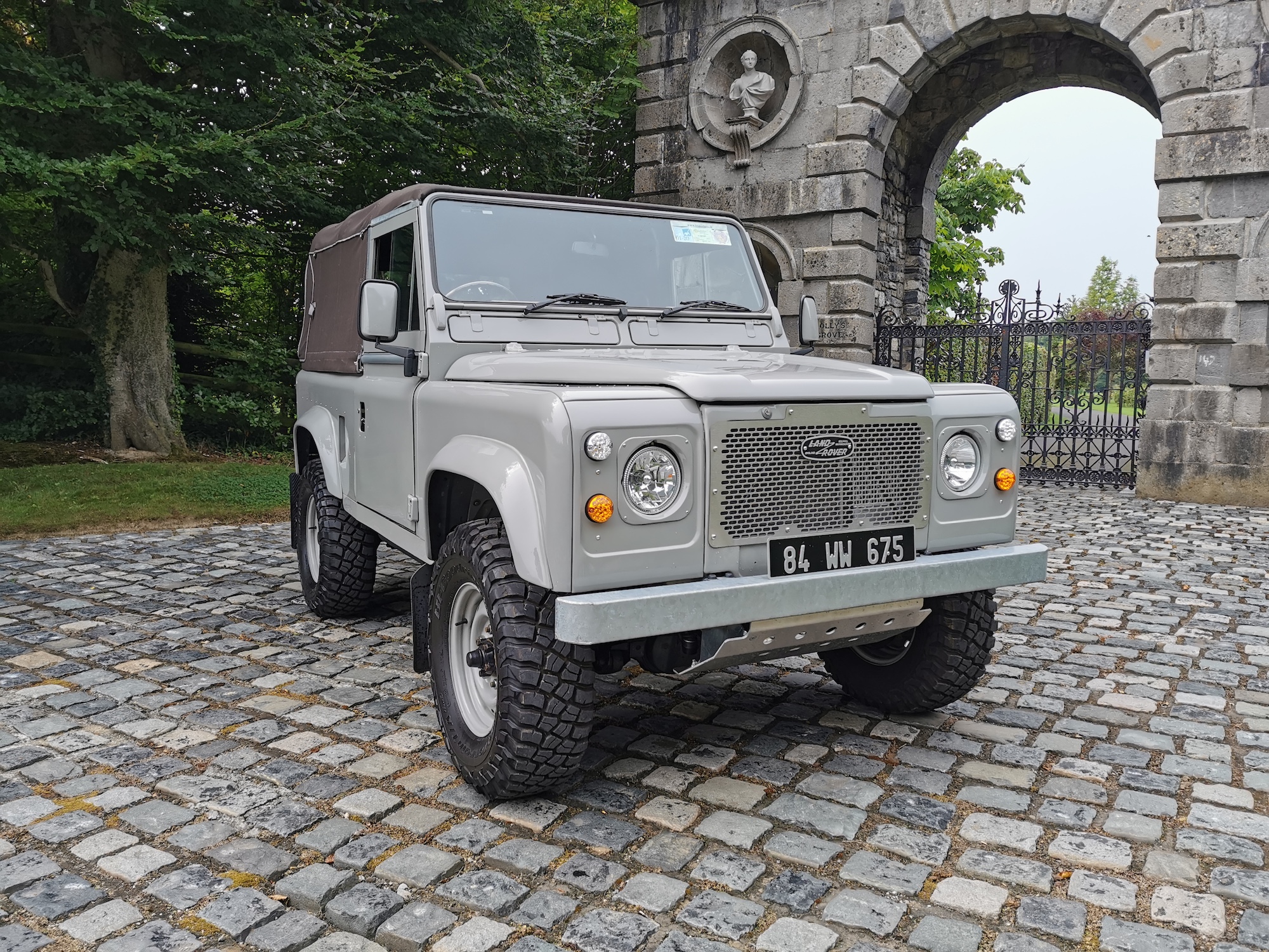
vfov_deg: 51.4
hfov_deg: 65.3
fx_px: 990
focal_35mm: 27
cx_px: 634
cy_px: 476
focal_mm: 5.56
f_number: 1.6
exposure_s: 1/1361
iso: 50
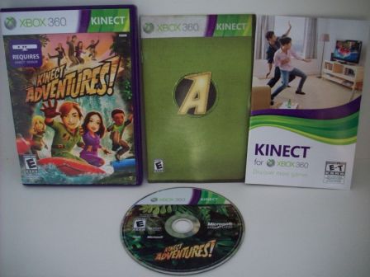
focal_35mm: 37
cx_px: 185
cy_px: 138
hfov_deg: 50.1
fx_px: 395
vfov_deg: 38.7
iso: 200
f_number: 2.8
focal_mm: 6.2
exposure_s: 1/8
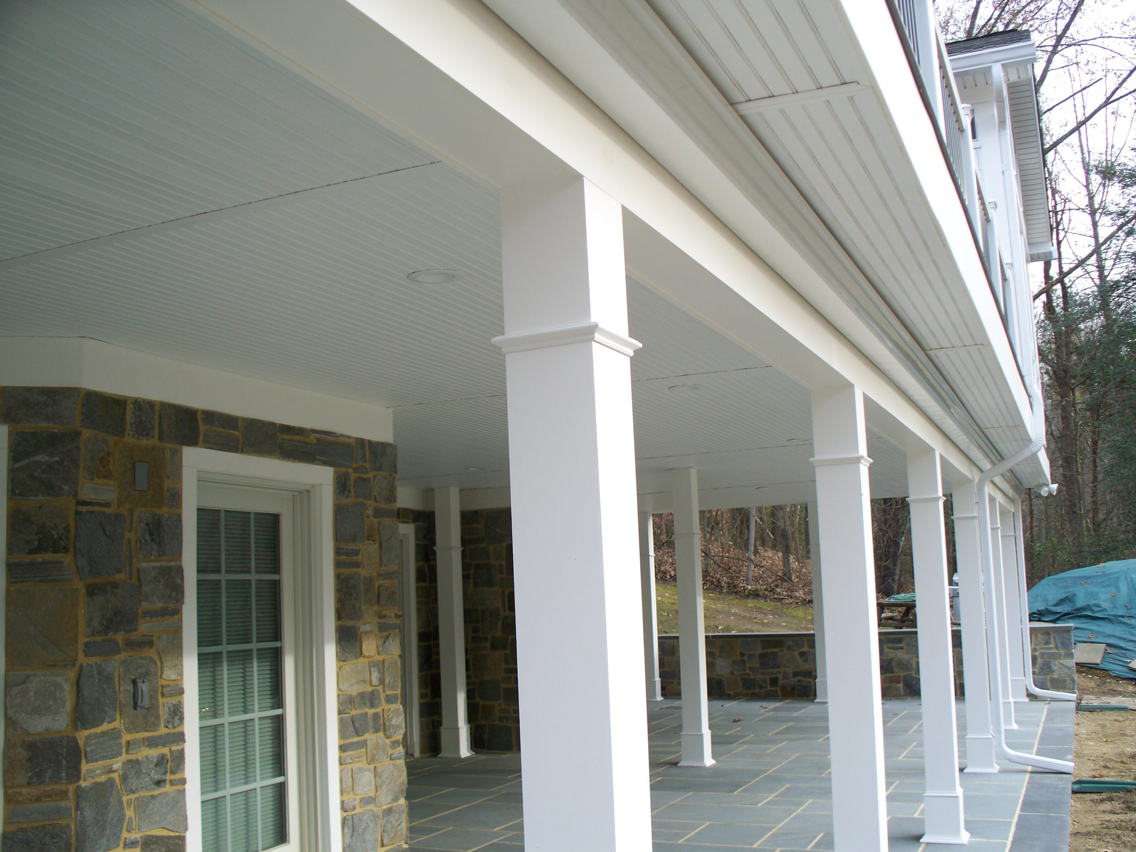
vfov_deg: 39.7
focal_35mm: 36
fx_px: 1181
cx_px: 568
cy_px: 426
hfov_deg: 51.4
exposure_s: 1/125
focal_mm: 7.54
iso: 64
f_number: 2.8
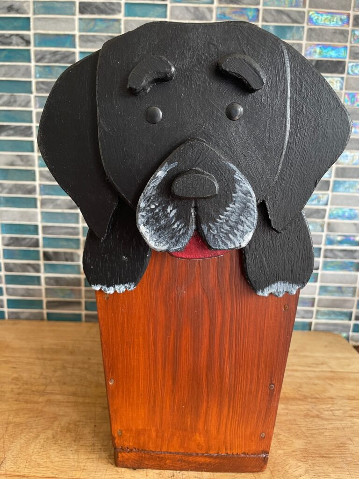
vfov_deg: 67.3
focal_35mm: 26
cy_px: 240
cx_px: 180
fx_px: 360
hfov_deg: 53.1
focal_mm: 4.2
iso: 125
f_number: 1.6
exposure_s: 1/79
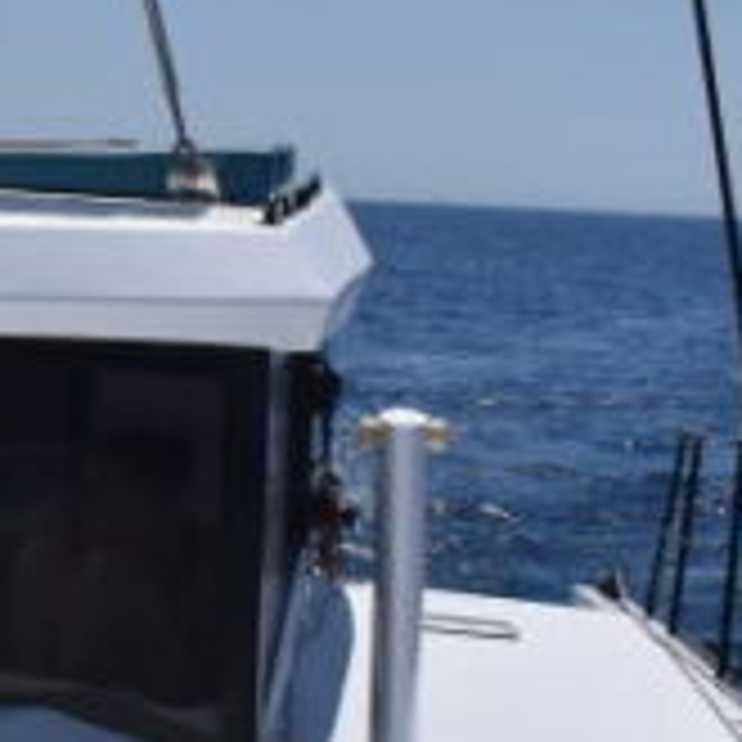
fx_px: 3031
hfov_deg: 12.2
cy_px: 459
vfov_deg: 13.9
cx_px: -782
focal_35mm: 125
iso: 100
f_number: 6.3
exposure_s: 1/1250
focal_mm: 18
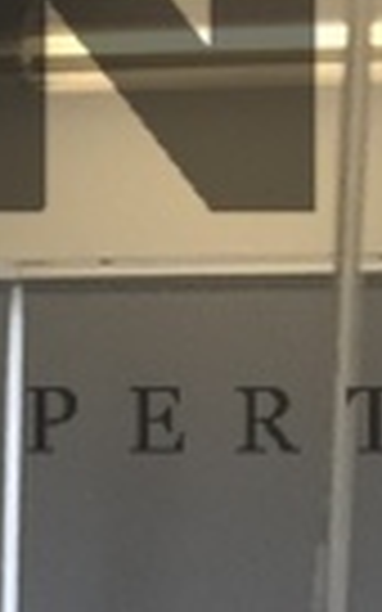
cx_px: -1173
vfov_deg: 7.6
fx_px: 4514
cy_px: 837
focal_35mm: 271
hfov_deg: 4.4
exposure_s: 1/33
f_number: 2.2
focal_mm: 4.15
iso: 32
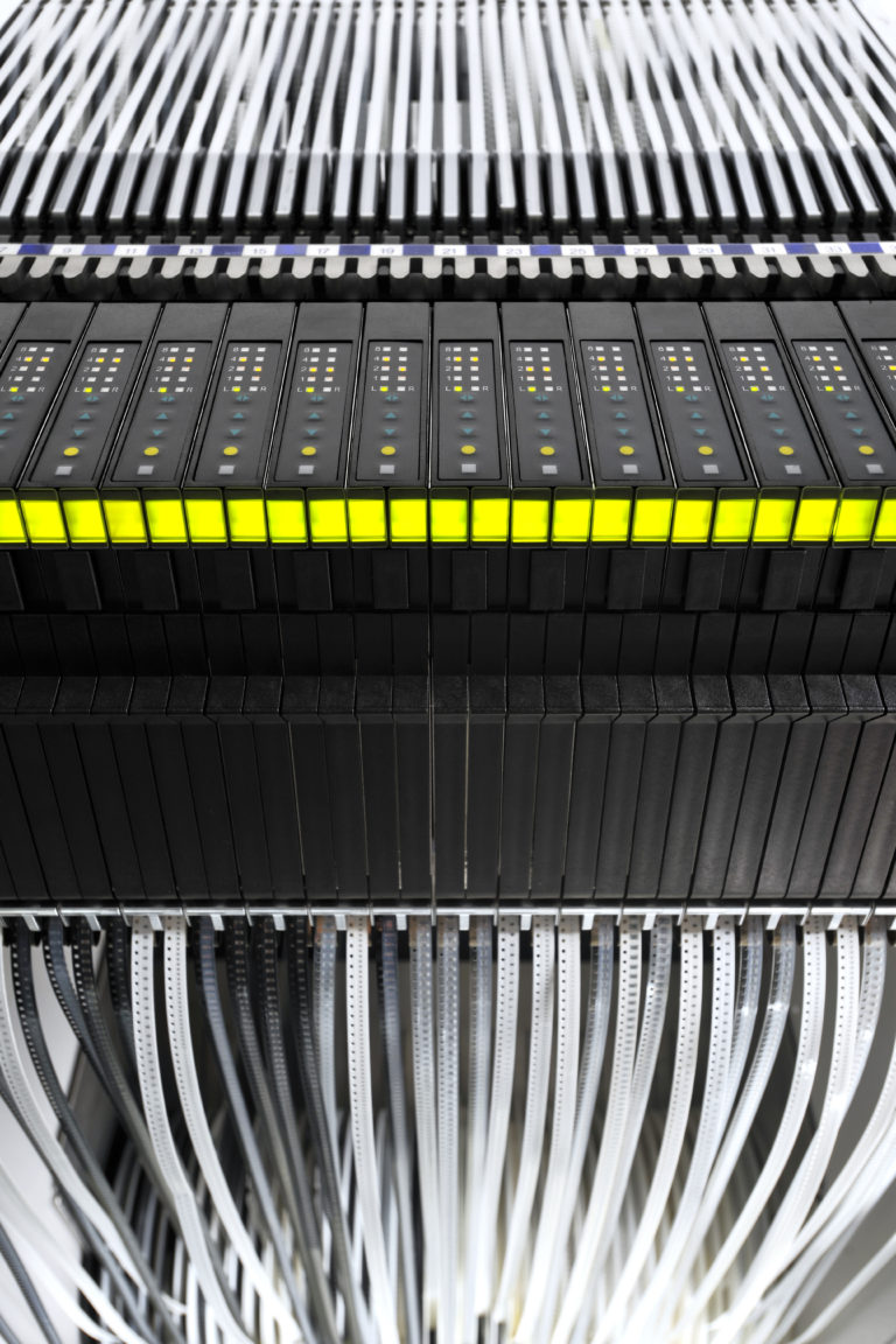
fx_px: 1120
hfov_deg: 43.6
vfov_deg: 61.9
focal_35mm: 30
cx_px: 448
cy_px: 672
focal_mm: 30
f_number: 8
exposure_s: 1/2
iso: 100
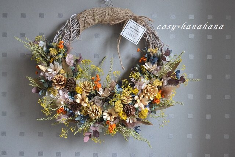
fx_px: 274
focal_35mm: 42
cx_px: 118
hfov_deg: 46.4
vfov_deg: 31.9
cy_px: 78
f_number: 4.5
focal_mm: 28
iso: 720
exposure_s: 1/15
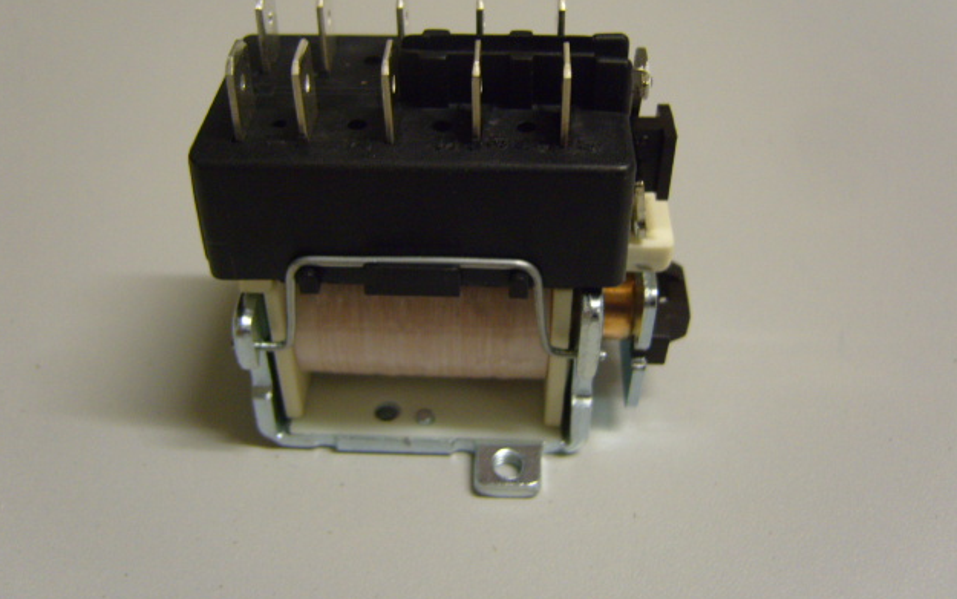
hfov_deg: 51.5
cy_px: 265
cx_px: 470
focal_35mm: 38
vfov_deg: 33.6
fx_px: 991
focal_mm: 7.4
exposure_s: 1/20
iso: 200
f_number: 2.8
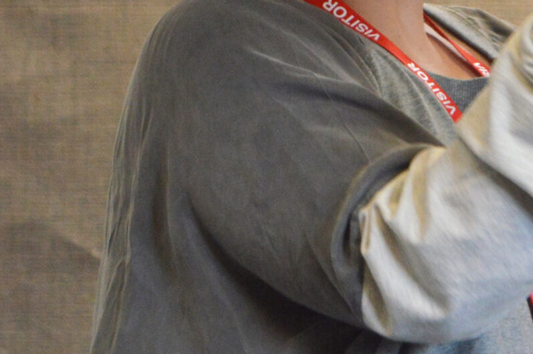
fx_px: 3065
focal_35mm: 207
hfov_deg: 9.8
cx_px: 648
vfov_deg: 6.6
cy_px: -51
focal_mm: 55
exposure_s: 1/60
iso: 400
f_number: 5.6
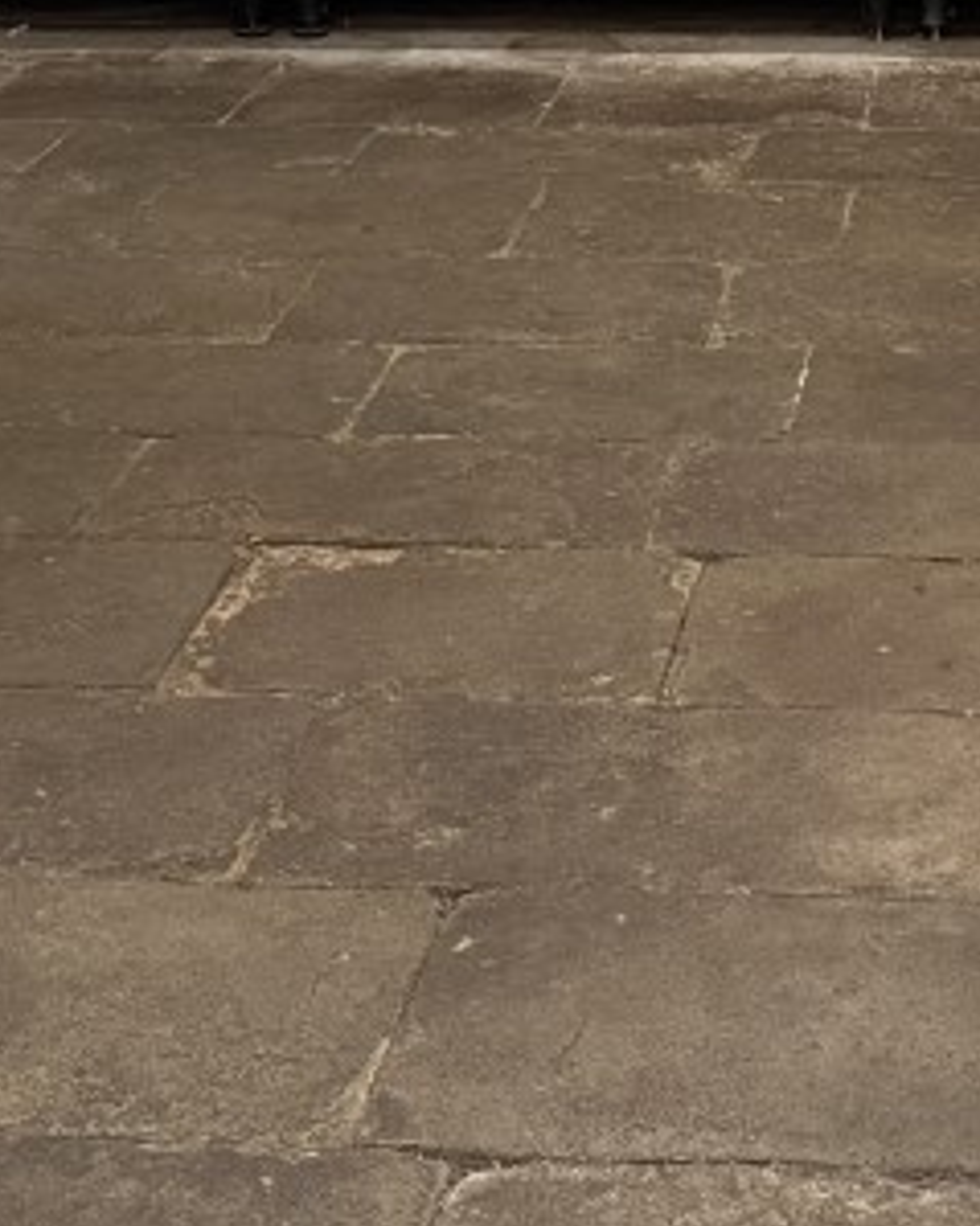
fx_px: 3410
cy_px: -258
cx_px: 853
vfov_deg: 19.2
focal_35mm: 94
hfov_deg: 16.2
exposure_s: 1/50
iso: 125
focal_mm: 6.86
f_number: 1.78
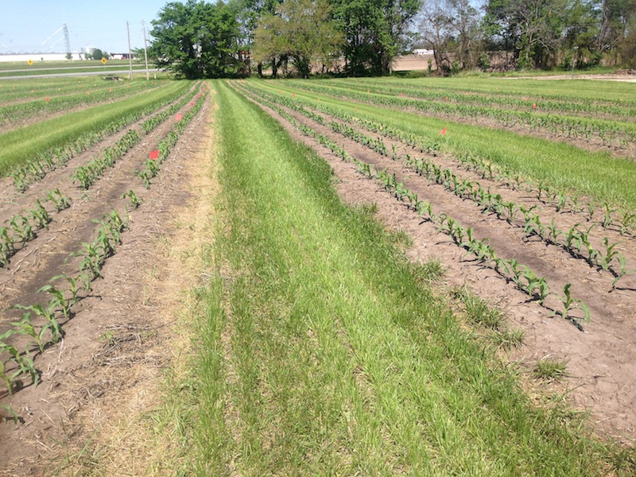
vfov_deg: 42.9
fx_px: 606
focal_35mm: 33
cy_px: 238
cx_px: 318
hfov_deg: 55.4
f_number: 2.4
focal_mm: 4.12
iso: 50
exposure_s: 1/1063
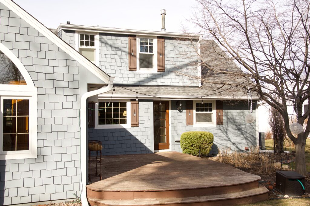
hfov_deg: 50.7
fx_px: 327
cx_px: 155
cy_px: 103
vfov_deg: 35.1
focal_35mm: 38
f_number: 7.1
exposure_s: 1/100
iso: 64
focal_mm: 38
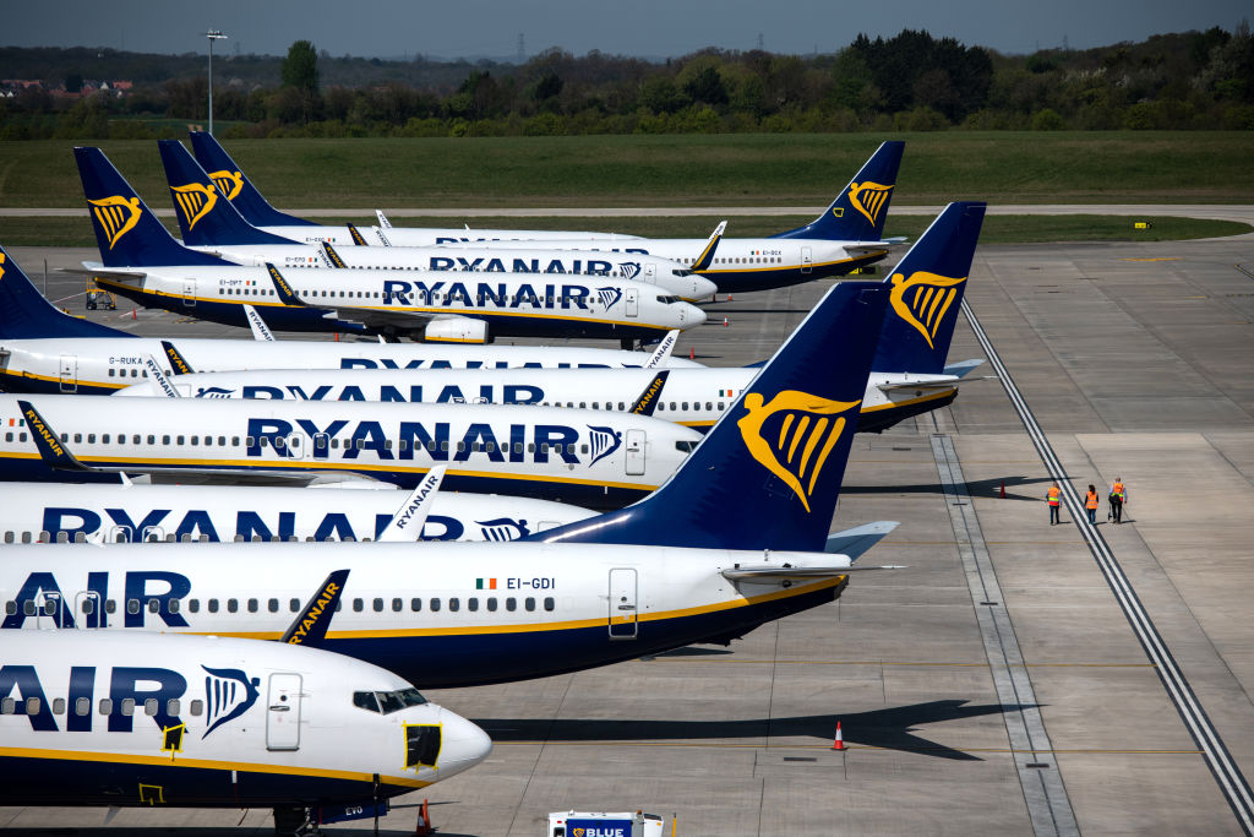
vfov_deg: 8.3
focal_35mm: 165
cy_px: 418
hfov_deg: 12.5
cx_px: 627
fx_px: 5748
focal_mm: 165
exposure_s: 1/4000
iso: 250
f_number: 6.3
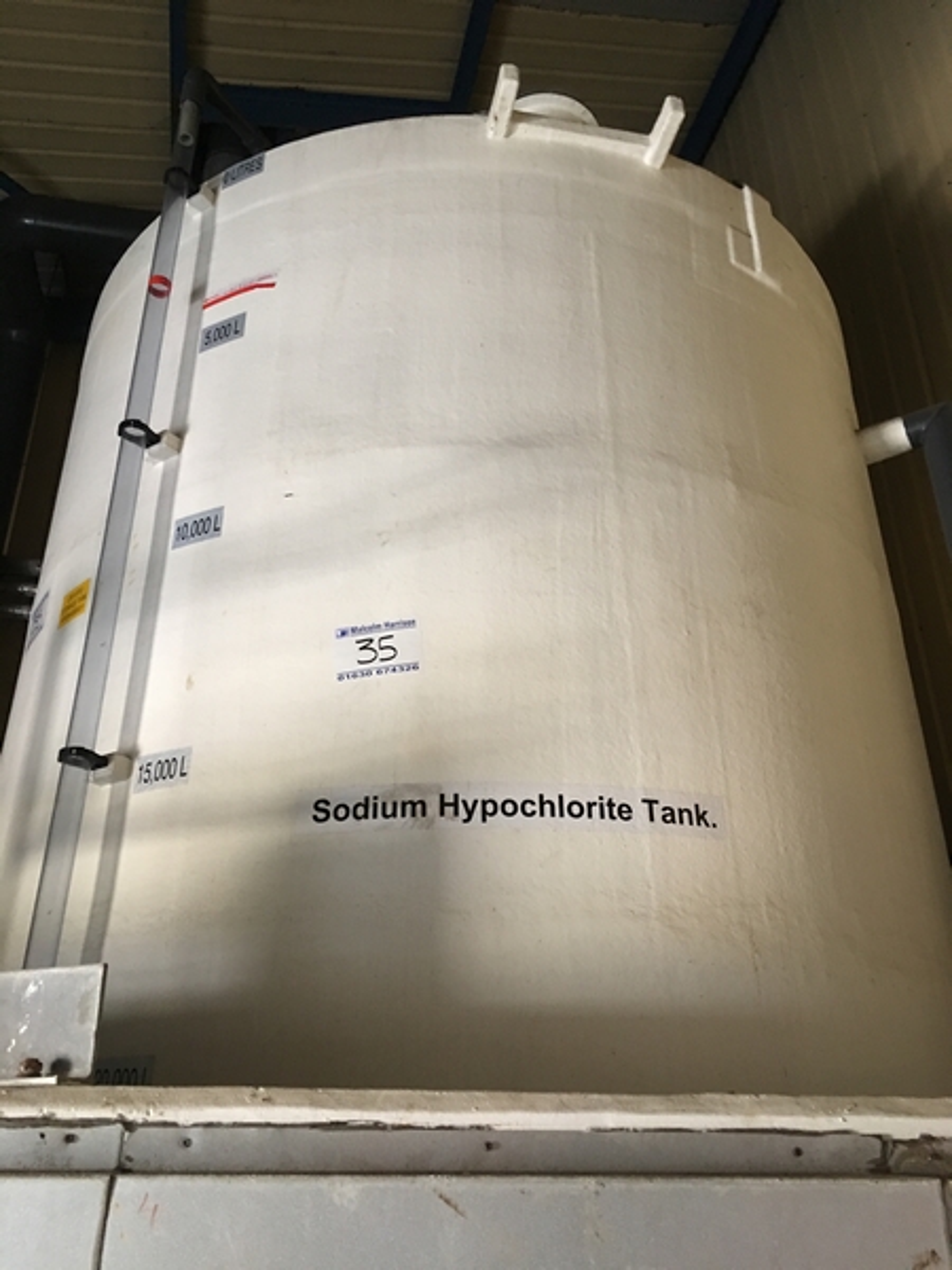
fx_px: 1063
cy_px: 635
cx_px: 476
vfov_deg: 61.7
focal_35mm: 29
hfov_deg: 48.2
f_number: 2.2
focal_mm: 4.15
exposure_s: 1/10
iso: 80
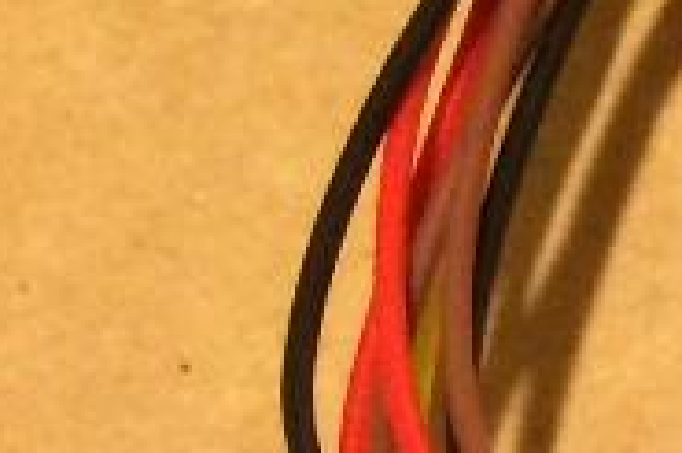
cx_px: 1806
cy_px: 1381
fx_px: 4448
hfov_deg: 7.9
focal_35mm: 235
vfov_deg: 5.5
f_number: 2.2
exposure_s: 1/24
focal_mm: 4.15
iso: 250
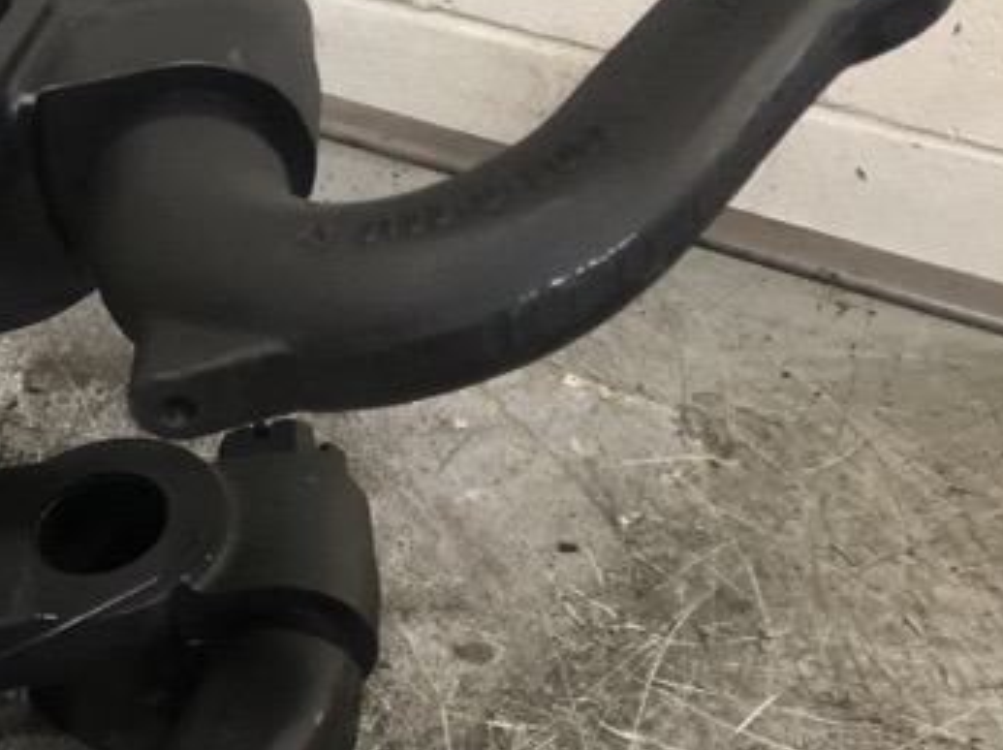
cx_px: 17
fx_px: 1881
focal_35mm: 65
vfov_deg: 22.2
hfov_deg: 28.2
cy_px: 602
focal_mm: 3.99
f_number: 1.8
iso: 100
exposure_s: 1/15
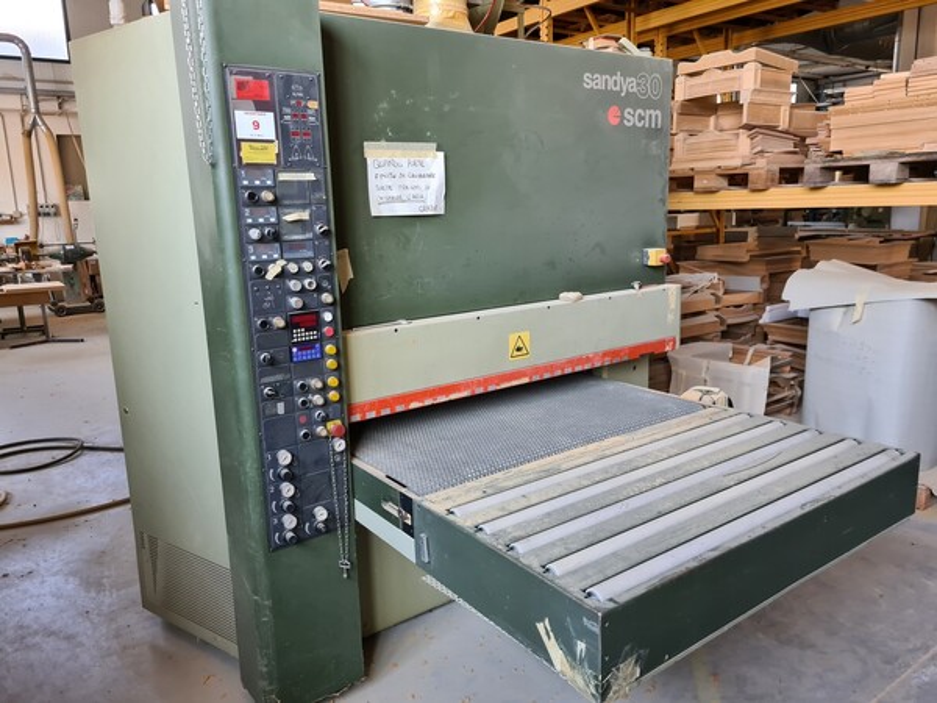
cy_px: 352
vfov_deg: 53.1
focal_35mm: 26
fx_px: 704
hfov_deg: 67.3
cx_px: 468
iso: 200
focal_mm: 5.4
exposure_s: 1/60
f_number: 1.8
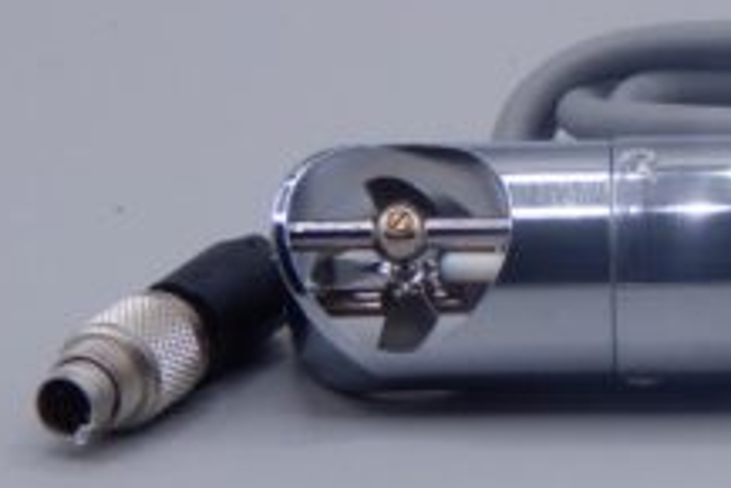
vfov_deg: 3.7
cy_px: 286
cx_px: 805
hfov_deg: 5.5
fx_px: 7640
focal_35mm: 376
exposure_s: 1/200
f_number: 4.8
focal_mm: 23.4
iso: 125
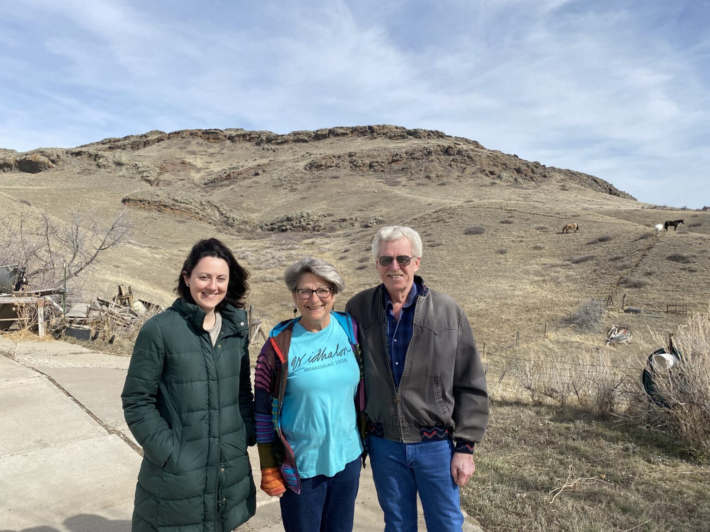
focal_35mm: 26
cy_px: 266
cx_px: 355
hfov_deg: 67.3
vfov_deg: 53.1
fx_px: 533
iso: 32
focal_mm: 4.25
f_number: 1.8
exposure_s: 1/2028
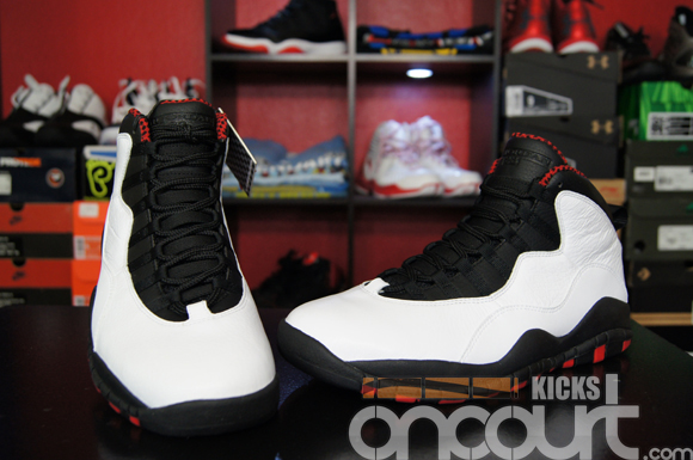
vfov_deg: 39.9
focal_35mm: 33
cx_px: 346
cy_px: 230
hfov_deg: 57.3
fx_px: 634
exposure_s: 1/40
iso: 640
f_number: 4
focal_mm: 22
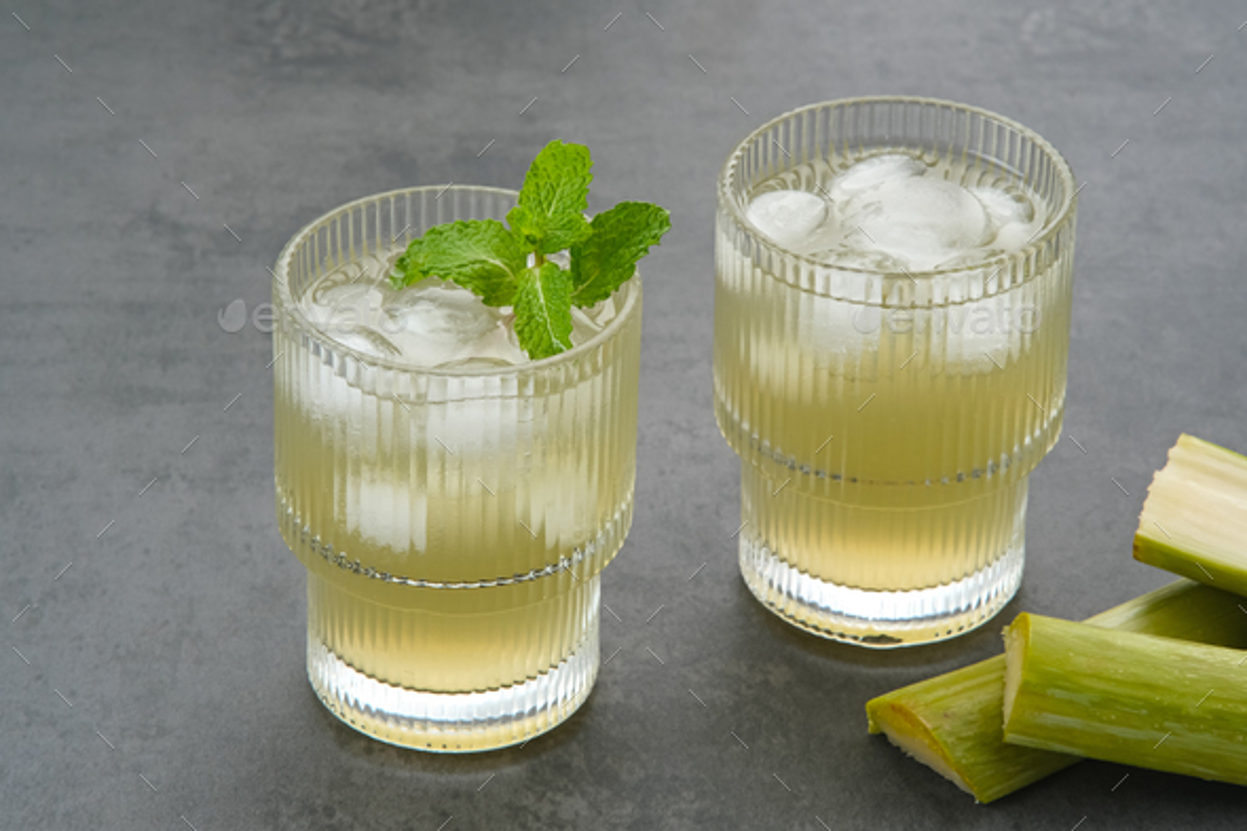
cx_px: 624
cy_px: 416
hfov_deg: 16.0
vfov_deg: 10.7
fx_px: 4432
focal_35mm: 128
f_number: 13
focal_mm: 85
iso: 640
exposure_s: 1/100
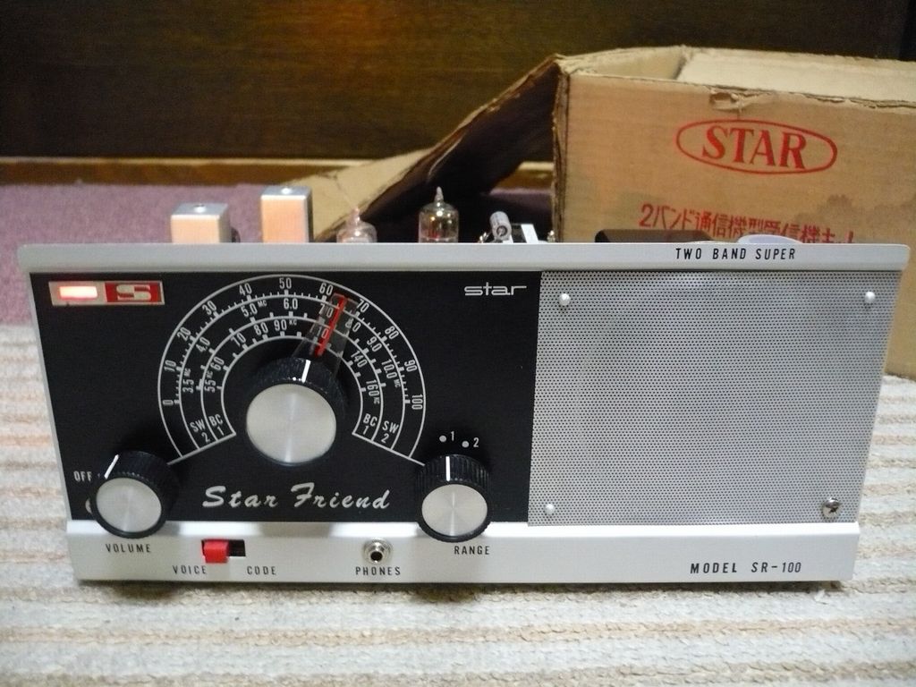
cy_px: 344
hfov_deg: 52.6
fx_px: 926
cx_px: 458
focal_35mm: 35
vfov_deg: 40.7
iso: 400
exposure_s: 1/4
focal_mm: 5.8
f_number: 2.8
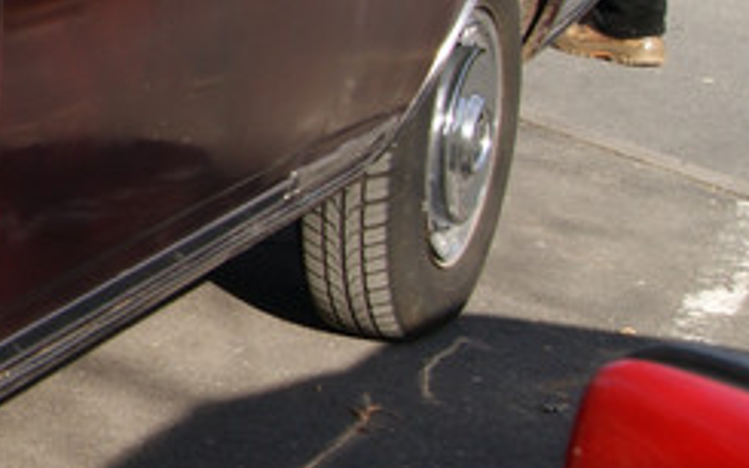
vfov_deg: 7.9
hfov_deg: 11.3
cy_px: -73
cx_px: -825
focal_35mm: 165
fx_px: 3367
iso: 100
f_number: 10
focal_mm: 22
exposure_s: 1/80
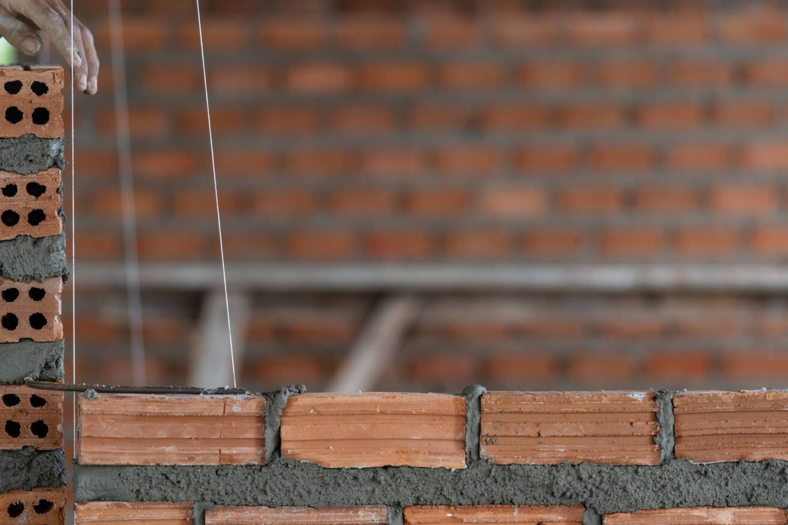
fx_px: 3699
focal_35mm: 169
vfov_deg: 8.1
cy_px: 223
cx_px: 332
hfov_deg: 12.2
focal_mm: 144
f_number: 4
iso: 500
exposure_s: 1/500
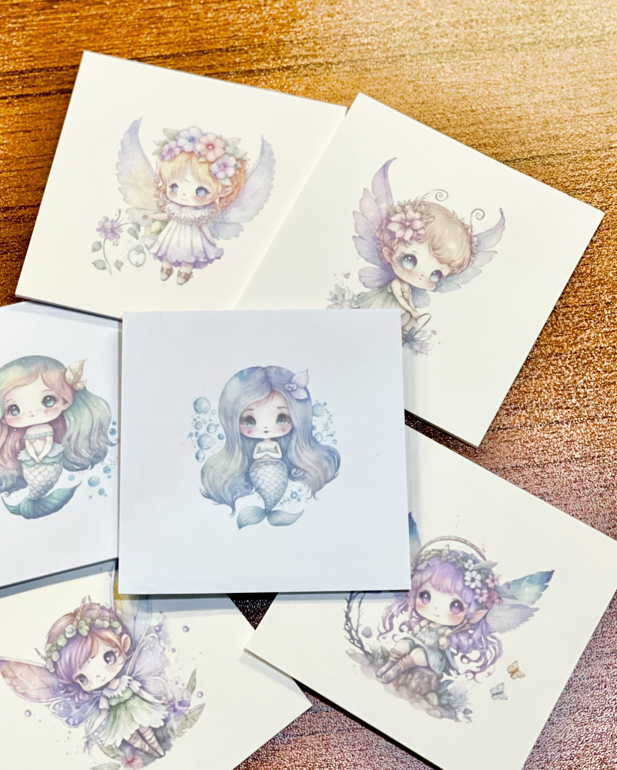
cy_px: 400
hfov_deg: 19.4
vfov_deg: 24.1
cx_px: 268
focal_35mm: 79
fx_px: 1803
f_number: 2.2
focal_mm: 7.5
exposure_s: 1/120
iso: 160
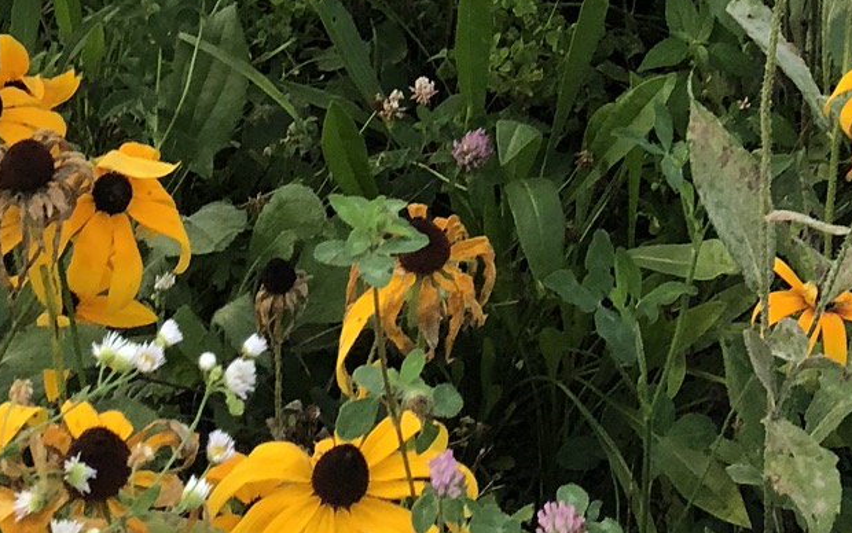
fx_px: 2276
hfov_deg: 20.9
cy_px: -740
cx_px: 716
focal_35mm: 98
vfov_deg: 11.2
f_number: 1.8
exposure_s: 1/24
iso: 40
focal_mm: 4
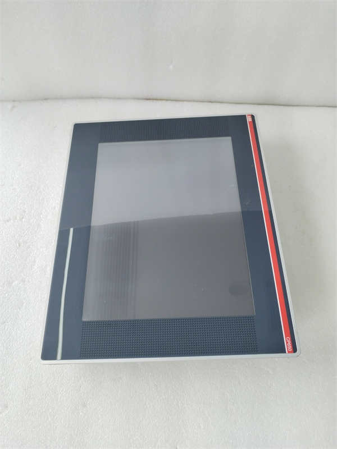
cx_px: 168
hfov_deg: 53.1
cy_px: 224
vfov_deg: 67.3
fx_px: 337
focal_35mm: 26
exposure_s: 1/100
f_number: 1.8
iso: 152
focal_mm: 4.75
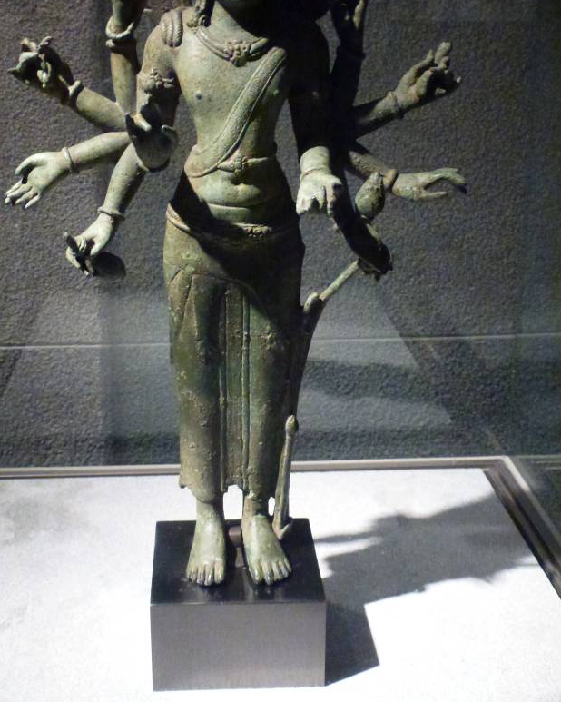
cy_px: 224
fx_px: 934
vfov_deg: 40.6
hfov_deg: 33.3
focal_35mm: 45
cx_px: 229
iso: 800
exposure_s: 1/50
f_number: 3.6
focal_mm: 5.9
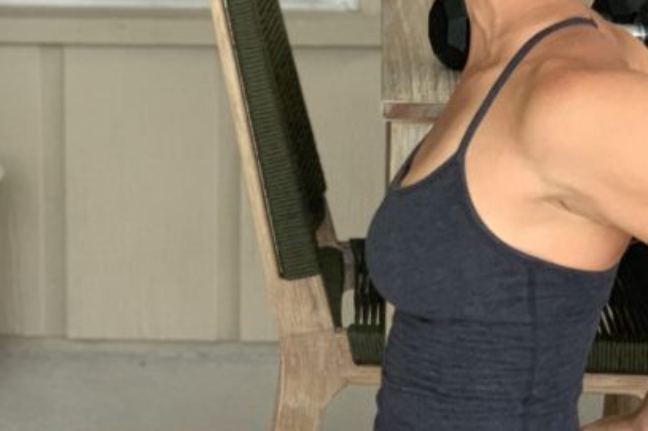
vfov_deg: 10.1
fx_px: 2447
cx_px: 301
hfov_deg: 15.1
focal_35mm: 136
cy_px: 275
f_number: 2.4
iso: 160
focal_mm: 6
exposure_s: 1/60
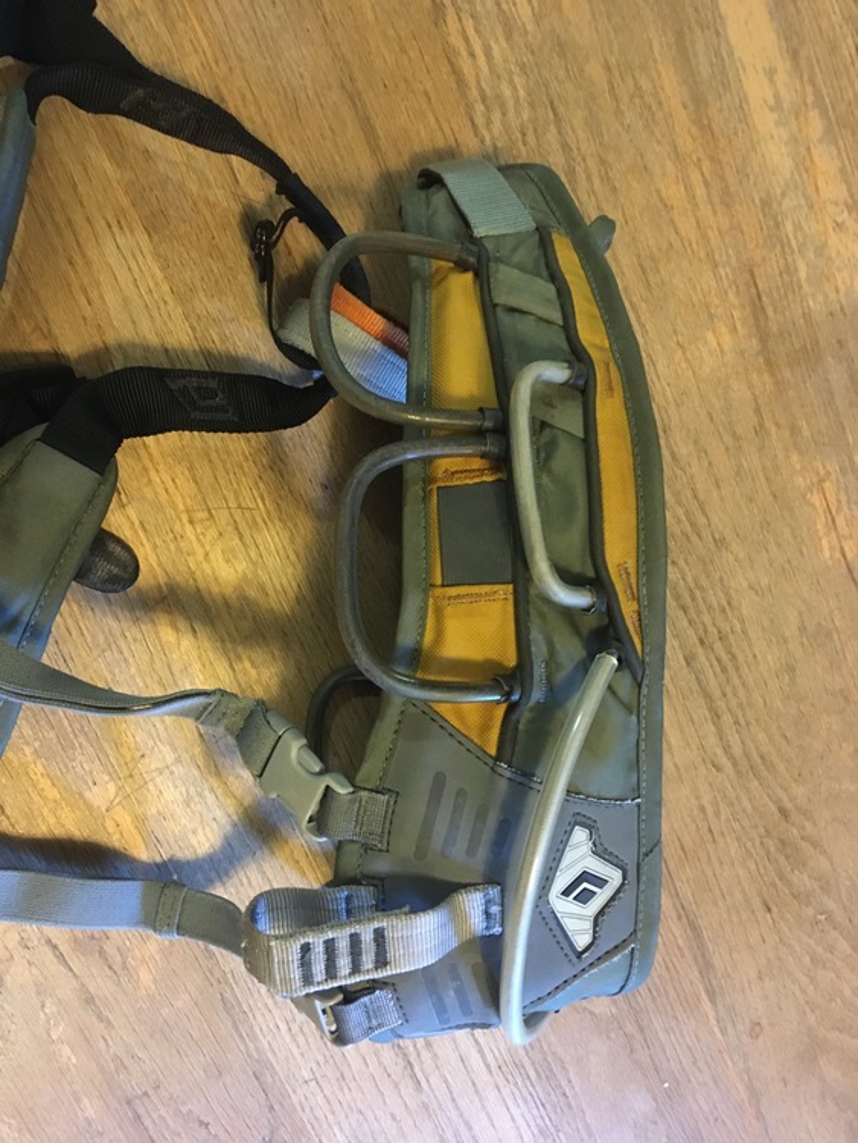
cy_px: 572
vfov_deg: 61.6
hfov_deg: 48.3
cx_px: 429
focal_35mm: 29
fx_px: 958
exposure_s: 1/15
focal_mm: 4.15
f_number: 2.2
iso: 400
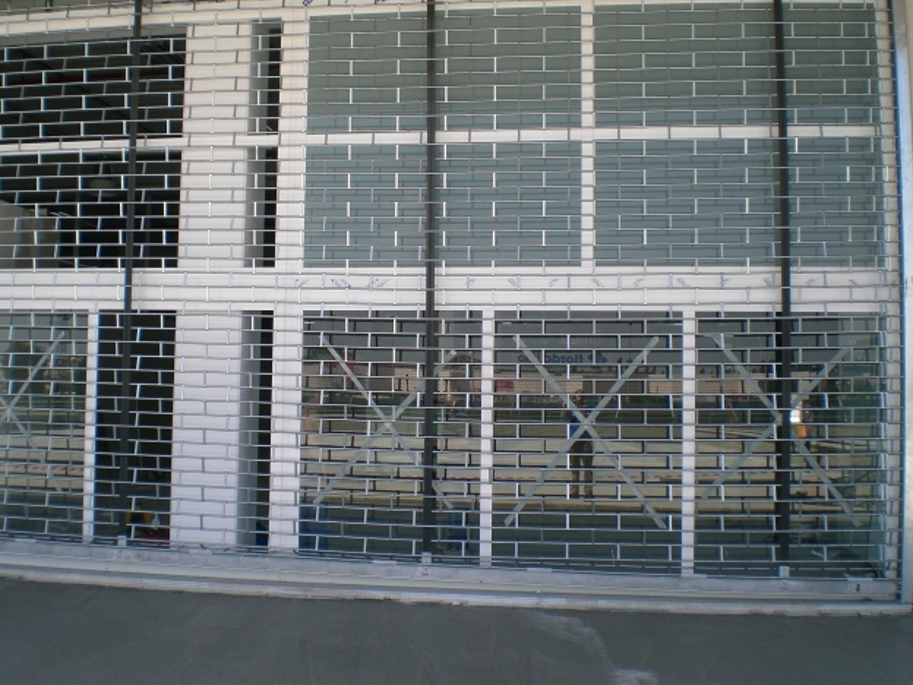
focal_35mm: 39
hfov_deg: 47.9
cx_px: 452
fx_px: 1029
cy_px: 340
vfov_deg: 36.8
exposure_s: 1/160
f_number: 4.4
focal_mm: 6.3
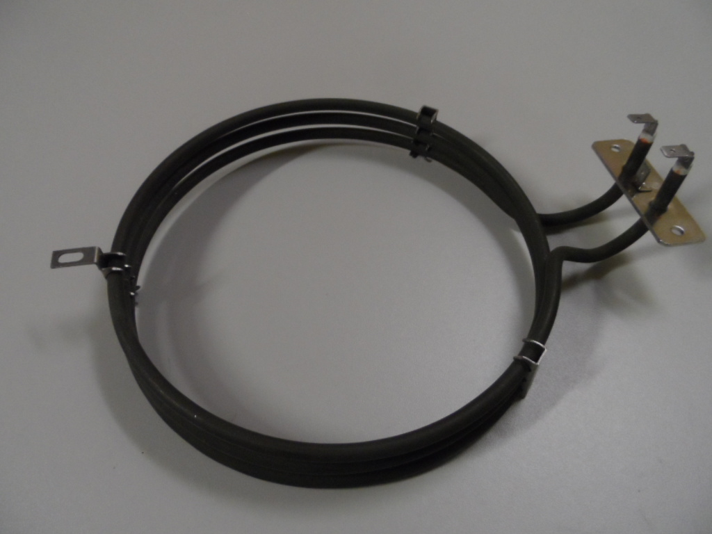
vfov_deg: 56.8
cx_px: 356
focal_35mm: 24
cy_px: 267
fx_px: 494
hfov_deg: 71.6
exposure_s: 1/30
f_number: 3.2
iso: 480
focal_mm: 4
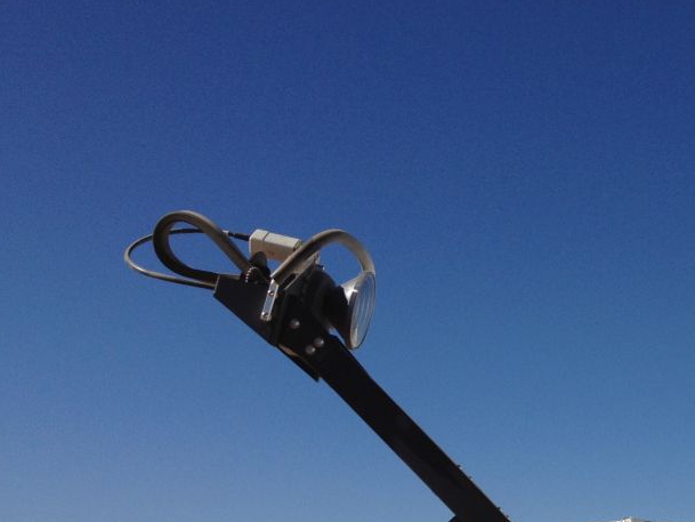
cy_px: 455
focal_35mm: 69
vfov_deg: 20.9
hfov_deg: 26.8
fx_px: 1386
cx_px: 677
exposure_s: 1/3953
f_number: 2.4
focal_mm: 4.28
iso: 64
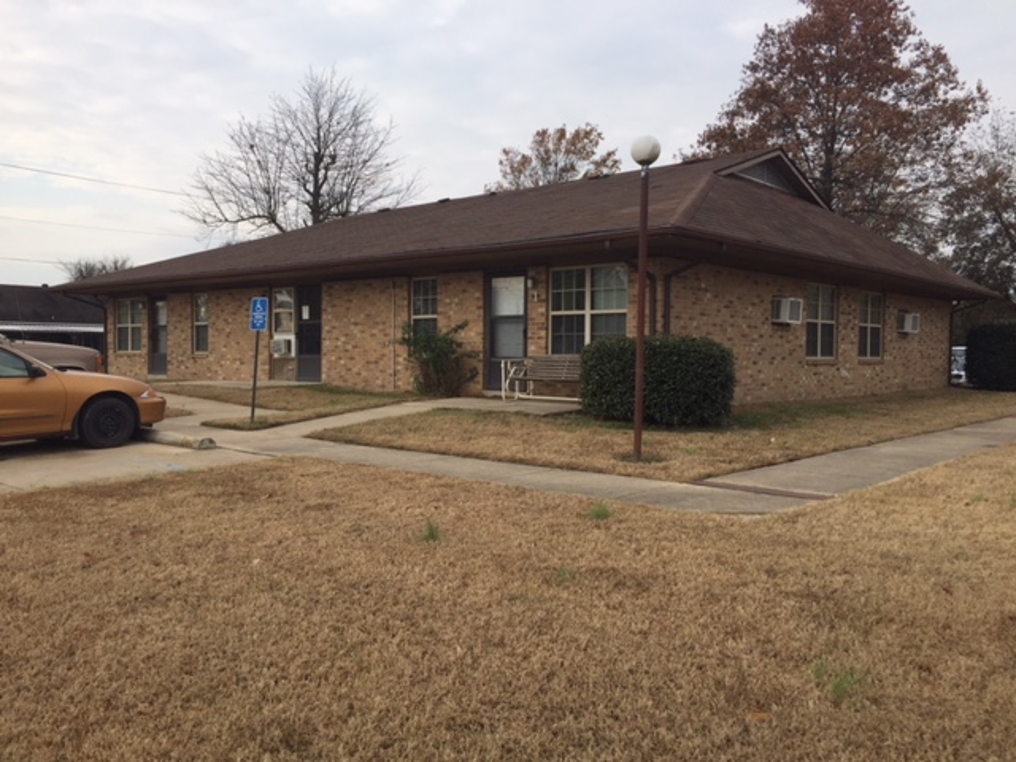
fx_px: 851
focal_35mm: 29
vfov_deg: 48.2
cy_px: 381
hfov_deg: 61.7
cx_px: 508
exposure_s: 1/1068
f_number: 2.2
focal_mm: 4.15
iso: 32
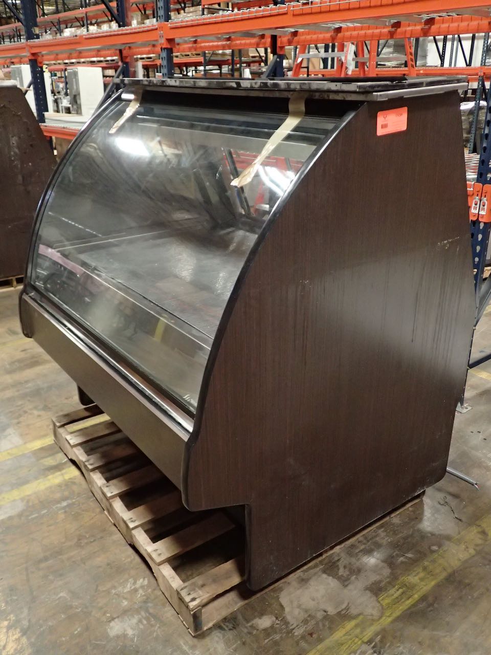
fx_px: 567
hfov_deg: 46.8
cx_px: 246
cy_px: 328
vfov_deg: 60.0
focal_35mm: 30
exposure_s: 1/25
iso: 800
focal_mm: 5.5
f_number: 2.3
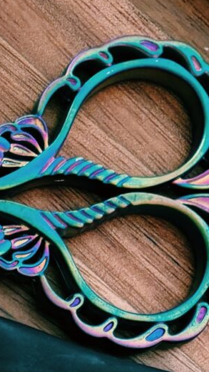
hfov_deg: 7.6
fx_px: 1372
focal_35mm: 139
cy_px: 780
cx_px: -426
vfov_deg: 13.1
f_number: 1.6
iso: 100
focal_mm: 5.96
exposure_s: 1/60
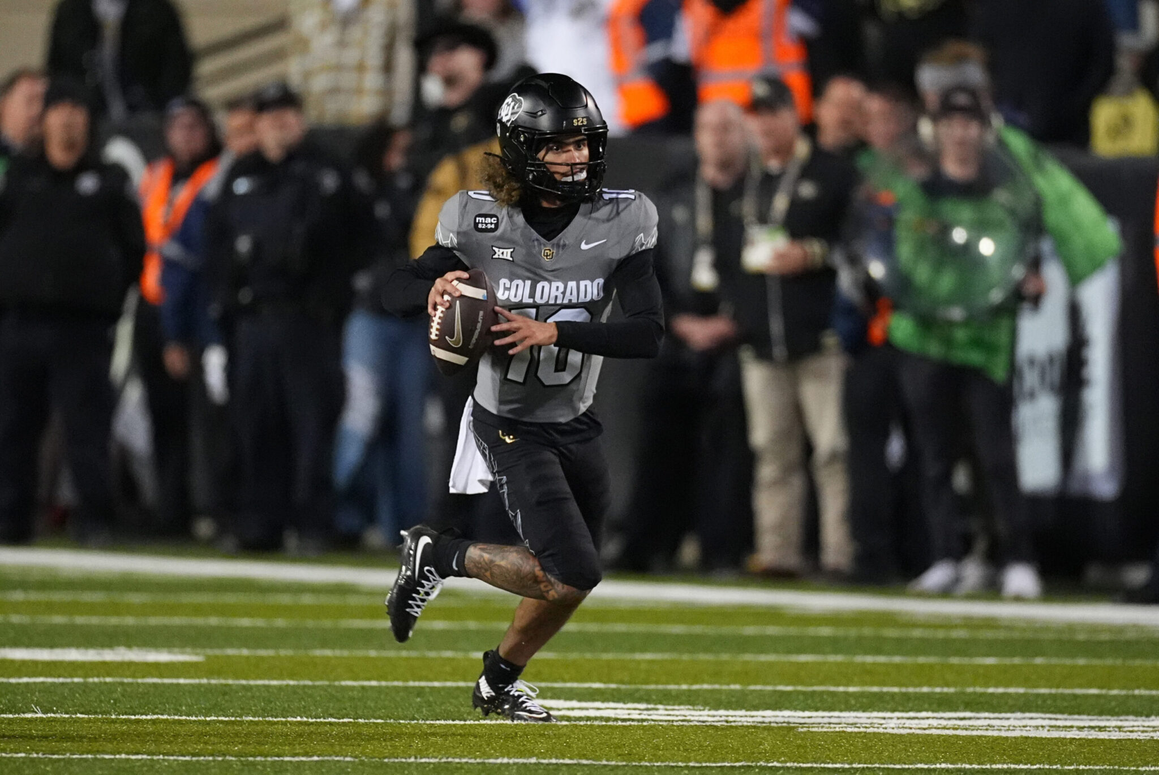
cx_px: 580
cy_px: 388
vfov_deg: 1.5
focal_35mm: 900
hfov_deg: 2.3
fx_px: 29003
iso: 6400
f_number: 4
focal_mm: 600
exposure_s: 1/1600
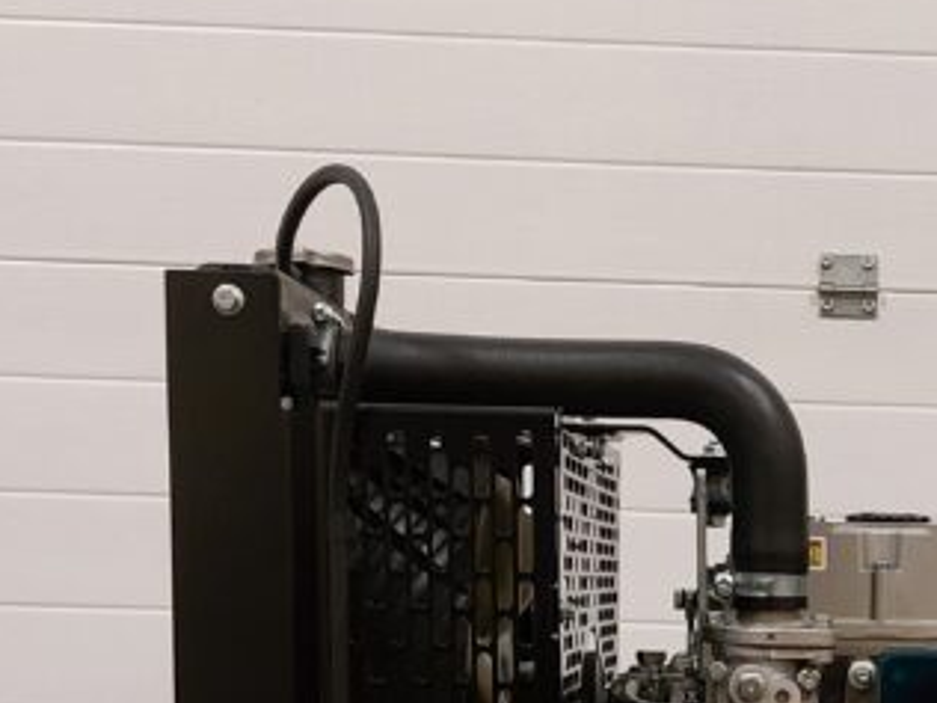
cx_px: 943
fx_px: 2193
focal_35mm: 81
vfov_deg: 17.5
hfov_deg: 23.1
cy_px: 810
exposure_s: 1/33
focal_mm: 5.23
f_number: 1.8
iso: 320
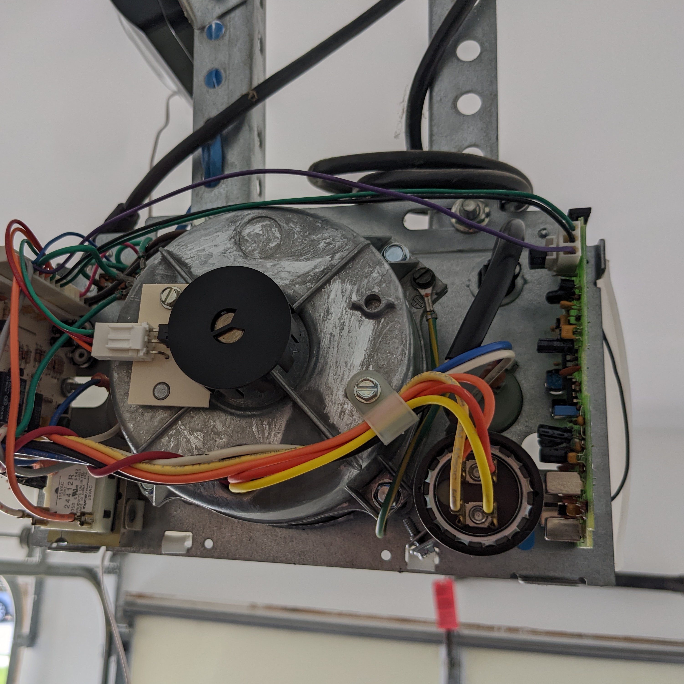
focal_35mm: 32
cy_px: 342
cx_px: 251
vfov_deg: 51.1
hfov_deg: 50.5
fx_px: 715
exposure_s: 1/206
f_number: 1.73
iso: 34
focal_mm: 4.38
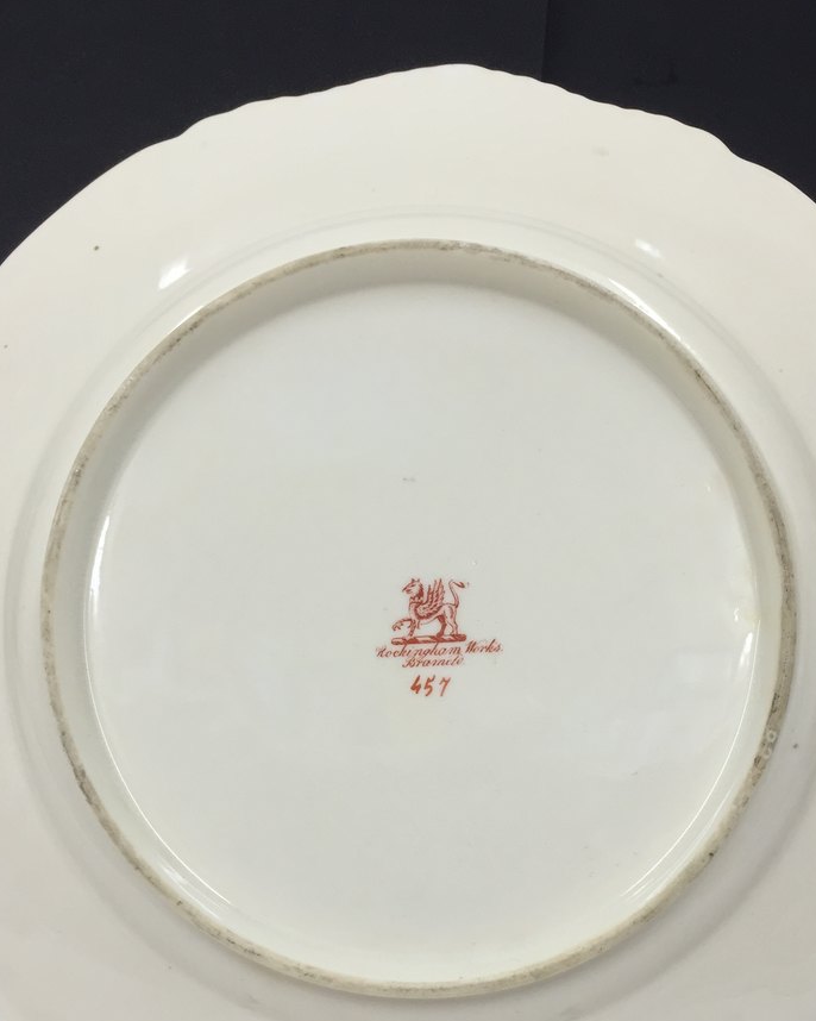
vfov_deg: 41.6
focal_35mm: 44
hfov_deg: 34.1
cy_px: 652
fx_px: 1329
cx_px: 452
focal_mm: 4.15
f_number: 2.2
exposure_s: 1/100
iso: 50
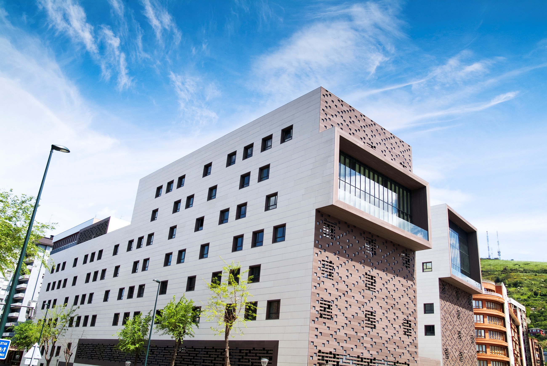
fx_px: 441
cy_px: 183
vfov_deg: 45.1
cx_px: 274
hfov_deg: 63.6
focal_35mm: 29
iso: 100
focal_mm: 19
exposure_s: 1/60
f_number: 11
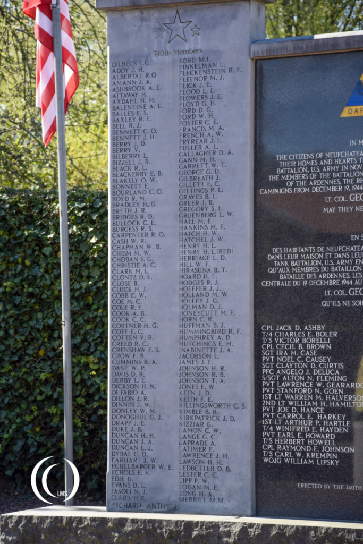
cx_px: 182
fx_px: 2086
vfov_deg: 14.9
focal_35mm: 138
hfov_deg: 9.9
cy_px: 272
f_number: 5.6
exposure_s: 1/500
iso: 360
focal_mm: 92
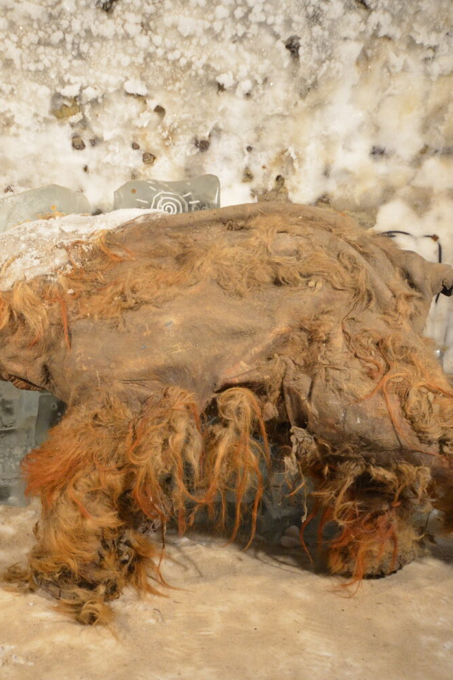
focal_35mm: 35
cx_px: 118
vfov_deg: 54.7
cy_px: 347
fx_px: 657
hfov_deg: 37.2
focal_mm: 15
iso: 1100
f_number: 5
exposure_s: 1/30
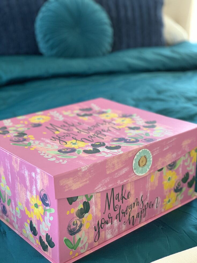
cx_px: 98
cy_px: 132
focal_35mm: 52
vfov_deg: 36.8
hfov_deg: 28.0
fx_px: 395
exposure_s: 1/60
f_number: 2.4
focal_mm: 6
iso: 160
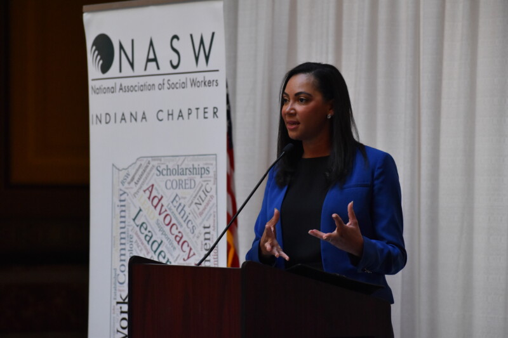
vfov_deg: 7.6
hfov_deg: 11.4
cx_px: 254
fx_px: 2539
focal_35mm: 180
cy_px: 169
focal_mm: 120
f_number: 4.8
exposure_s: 1/125
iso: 2000
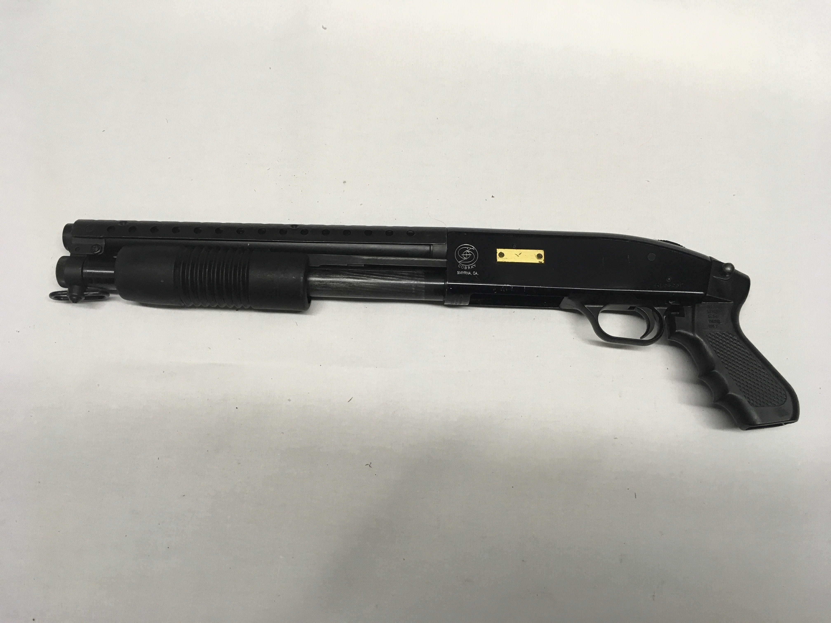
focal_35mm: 29
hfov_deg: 61.7
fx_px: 696
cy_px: 312
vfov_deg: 48.2
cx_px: 416
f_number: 2.2
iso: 40
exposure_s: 1/30
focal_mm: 4.15
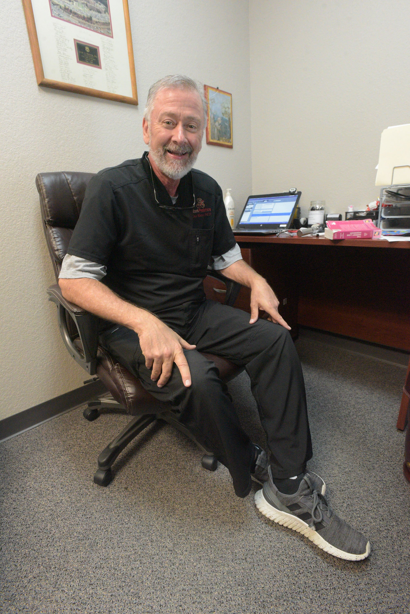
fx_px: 290
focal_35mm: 17
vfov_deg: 93.3
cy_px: 307
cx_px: 205
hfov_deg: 70.5
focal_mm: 17
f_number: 9
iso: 10000
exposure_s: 1/80
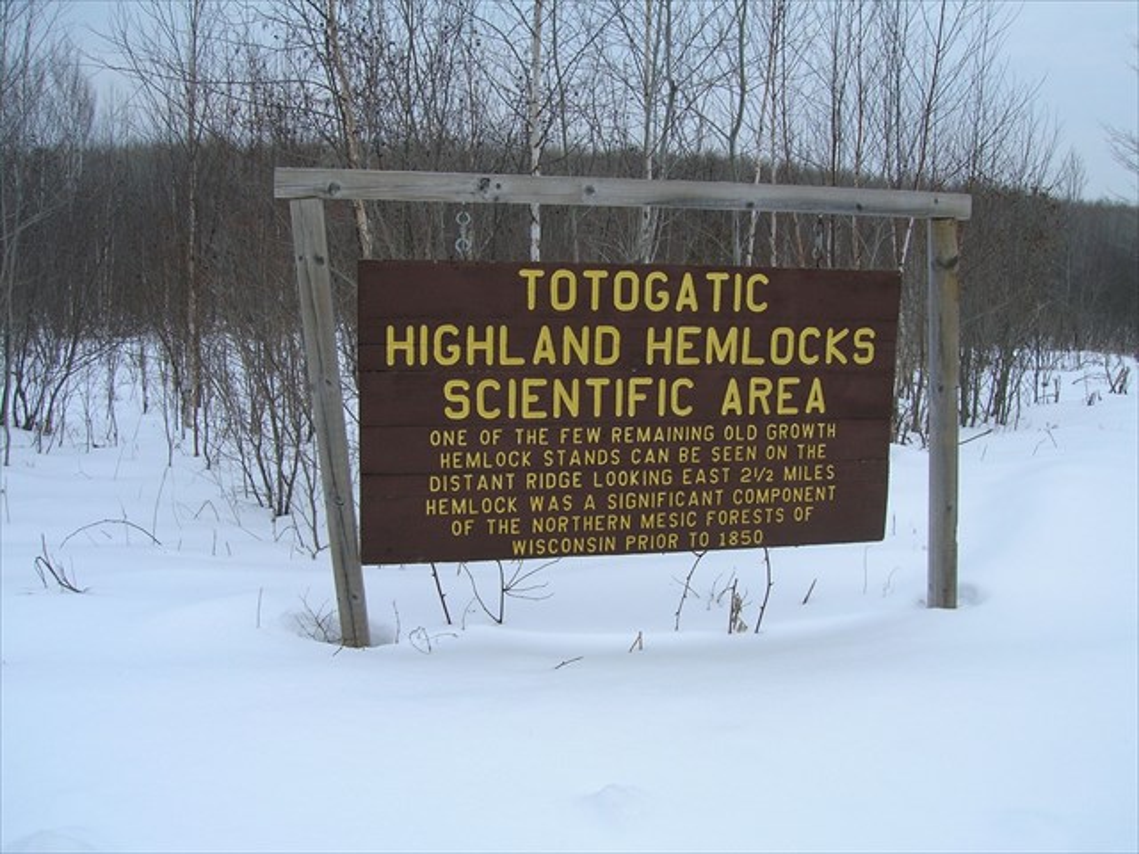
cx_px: 570
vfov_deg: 41.8
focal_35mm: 34
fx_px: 1119
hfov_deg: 54.0
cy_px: 427
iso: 50
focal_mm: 5.7
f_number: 4.9
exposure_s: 1/194
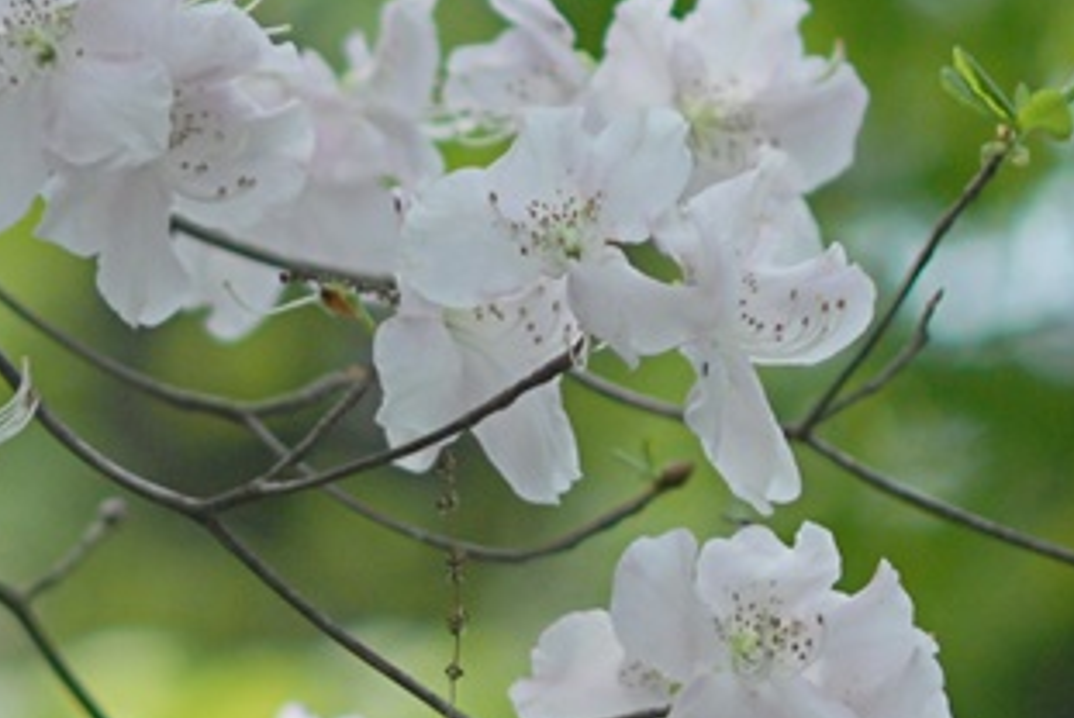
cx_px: 732
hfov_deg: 3.4
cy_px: 471
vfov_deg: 2.3
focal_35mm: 607
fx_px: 18123
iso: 320
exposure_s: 1/400
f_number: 2.8
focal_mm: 105
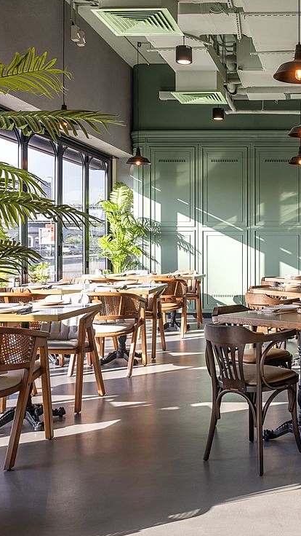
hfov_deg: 27.3
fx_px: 582
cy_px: 274
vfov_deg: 49.4
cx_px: 302
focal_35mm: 41
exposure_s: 1/15
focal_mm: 24
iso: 100
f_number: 8
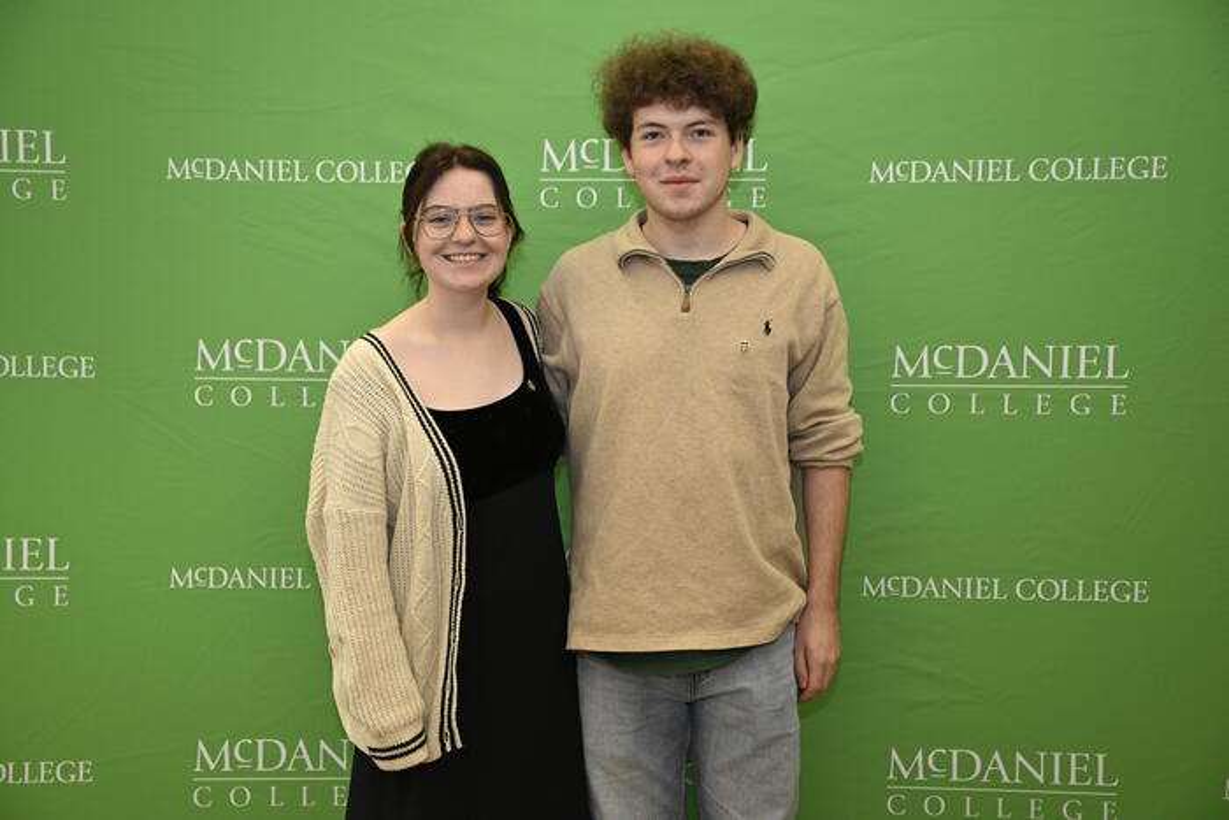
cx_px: 614
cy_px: 410
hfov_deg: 38.9
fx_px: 1741
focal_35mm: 51
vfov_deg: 26.5
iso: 2000
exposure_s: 1/200
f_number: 4
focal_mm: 51
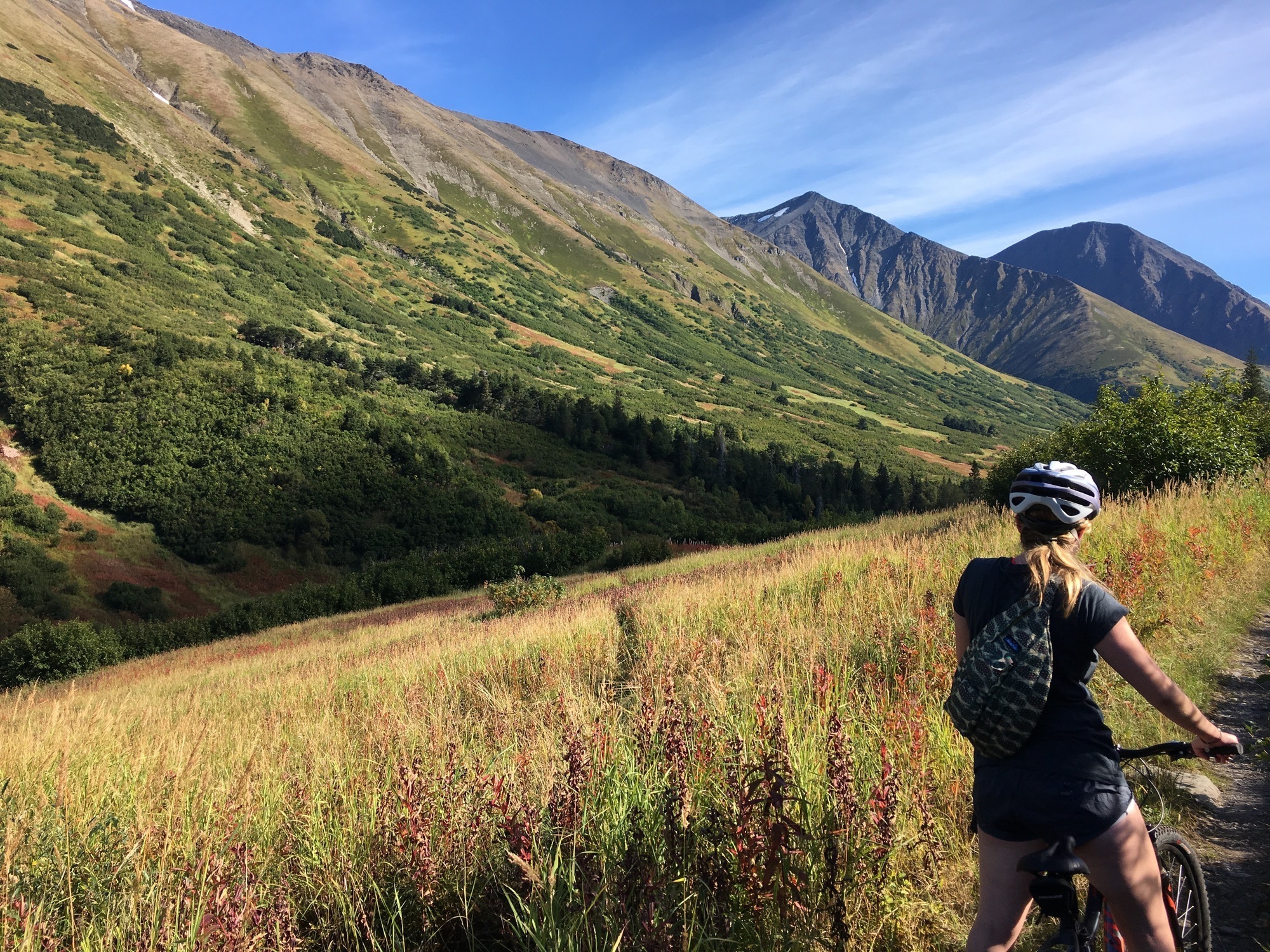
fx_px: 1064
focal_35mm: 29
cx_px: 635
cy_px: 476
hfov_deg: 61.7
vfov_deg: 48.2
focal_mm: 4.15
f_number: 2.2
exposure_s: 1/769
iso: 25
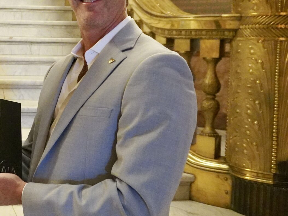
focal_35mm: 56
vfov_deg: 25.8
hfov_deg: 31.1
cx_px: -17
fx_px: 466
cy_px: 60
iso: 6400
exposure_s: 1/100
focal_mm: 16
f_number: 3.5
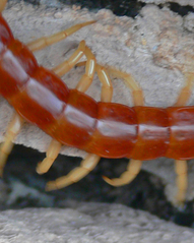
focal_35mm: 571
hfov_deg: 2.7
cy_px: 69
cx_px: 203
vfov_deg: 3.4
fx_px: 4101
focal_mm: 29.7
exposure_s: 1/80
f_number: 4
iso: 80
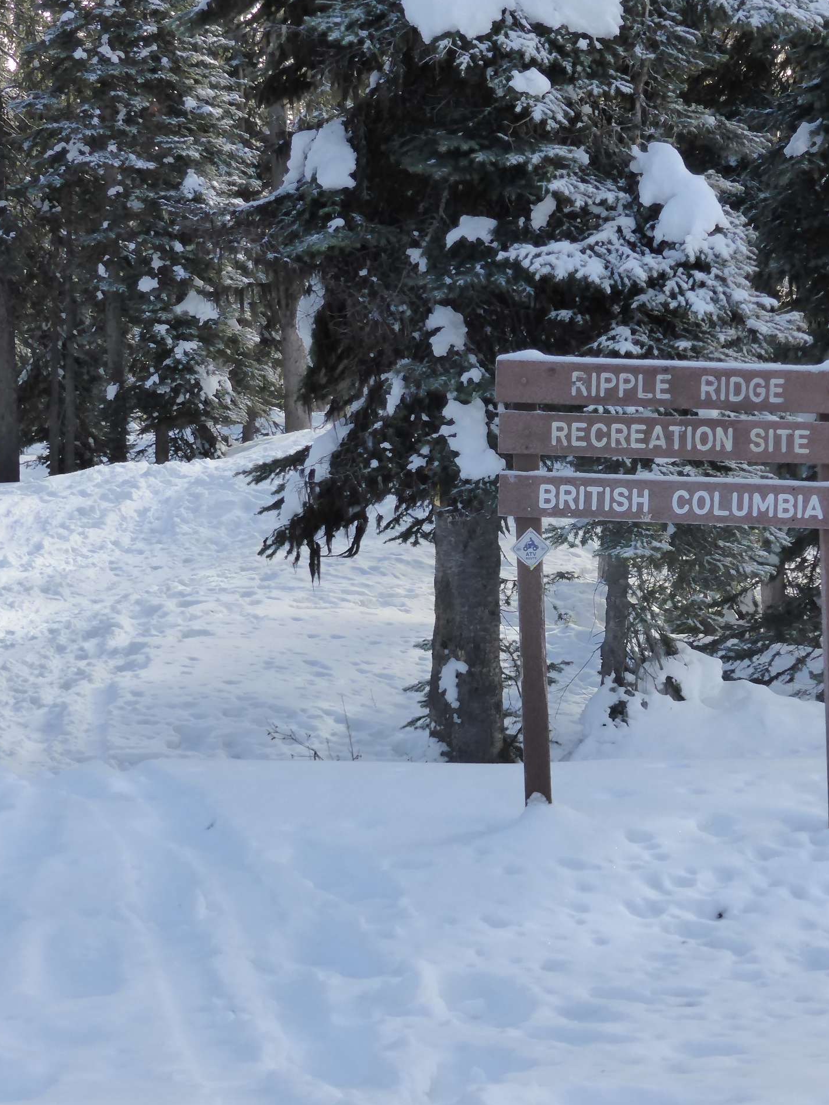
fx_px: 2203
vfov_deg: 28.2
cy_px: 555
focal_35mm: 69
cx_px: 592
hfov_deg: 21.2
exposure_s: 1/200
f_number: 4.4
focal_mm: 9
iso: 200
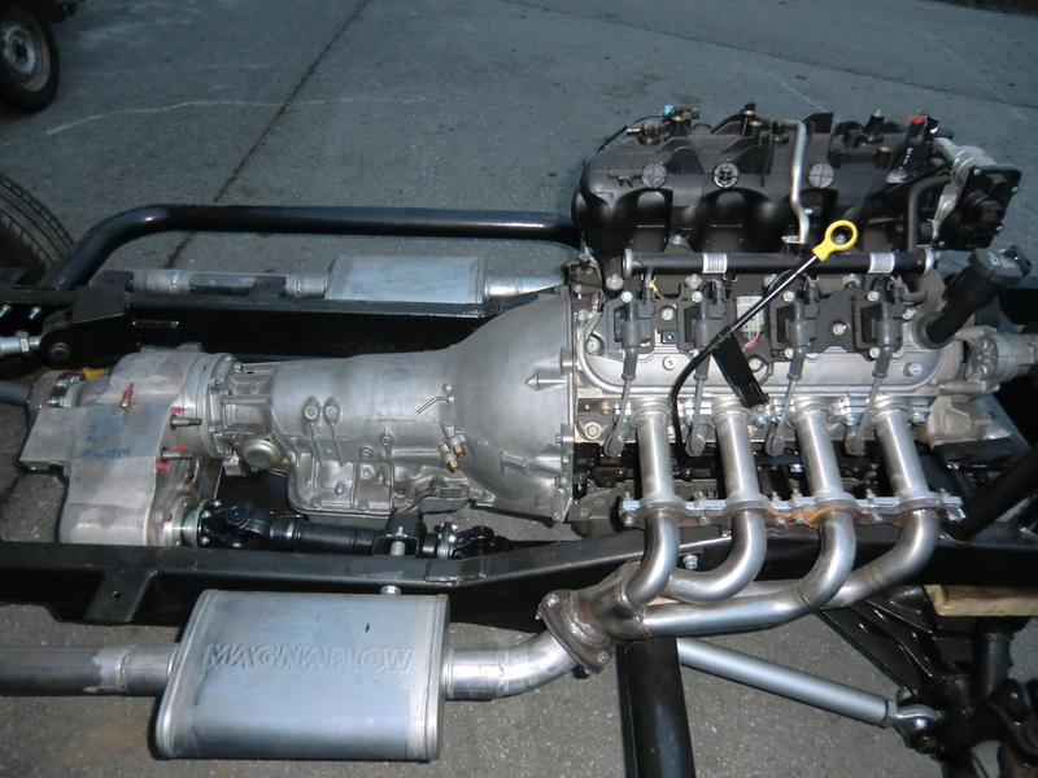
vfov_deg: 56.8
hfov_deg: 71.6
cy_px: 389
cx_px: 519
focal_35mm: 24
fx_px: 720
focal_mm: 4.3
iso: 400
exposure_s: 1/60
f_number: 3.2
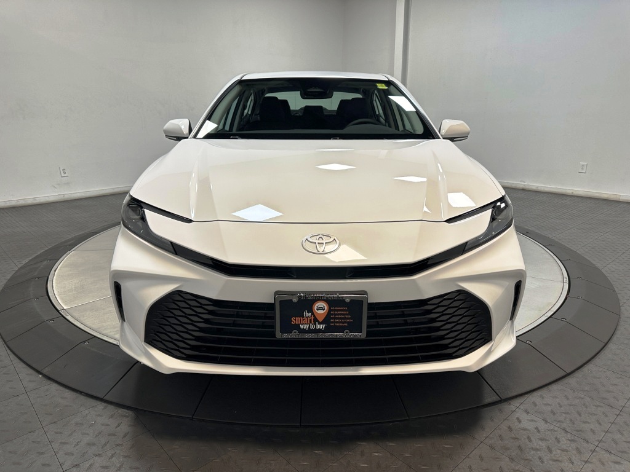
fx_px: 437
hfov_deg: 71.6
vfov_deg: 56.8
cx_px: 315
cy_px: 236
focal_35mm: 24
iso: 125
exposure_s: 1/60
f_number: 1.78
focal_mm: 6.86
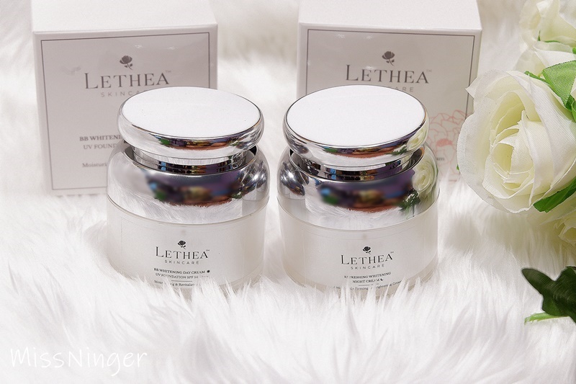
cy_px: 192
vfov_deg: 18.2
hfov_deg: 27.0
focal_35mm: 75
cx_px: 288
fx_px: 1200
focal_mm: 50
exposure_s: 1/60
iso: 500
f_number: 5.6
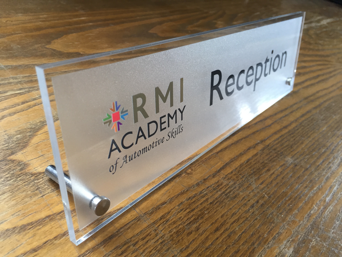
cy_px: 128
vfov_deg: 48.2
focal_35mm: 29
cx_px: 171
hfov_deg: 61.7
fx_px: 287
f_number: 2.2
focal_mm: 4.15
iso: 64
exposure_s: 1/33
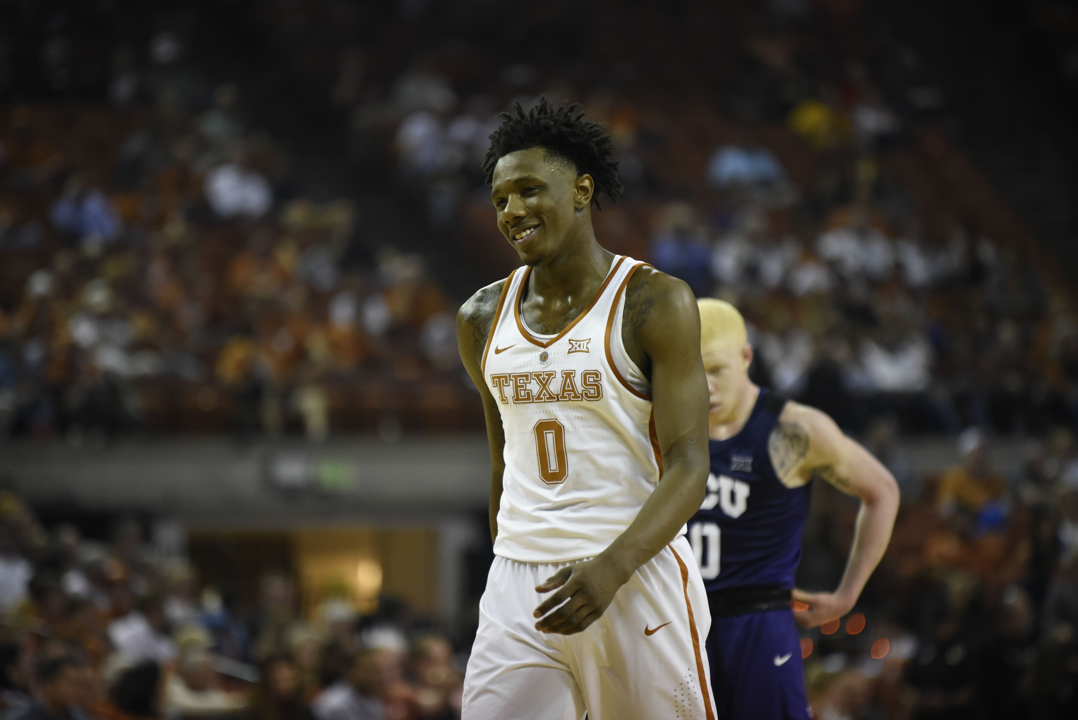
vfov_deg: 6.9
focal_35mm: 200
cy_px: 360
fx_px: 5991
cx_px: 539
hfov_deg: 10.3
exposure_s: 1/800
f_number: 2.8
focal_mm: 200
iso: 3200
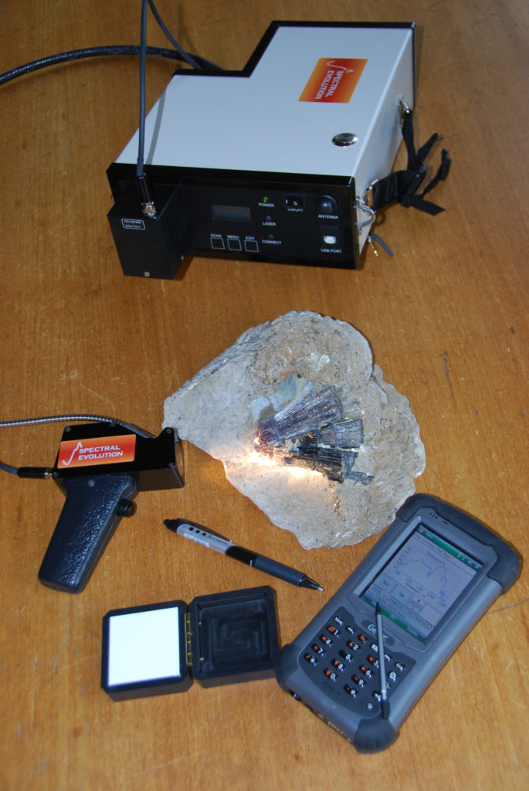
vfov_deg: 42.3
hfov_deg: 29.0
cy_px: 396
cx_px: 264
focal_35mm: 46
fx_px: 1022
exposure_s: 1/60
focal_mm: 31
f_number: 4.2
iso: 200
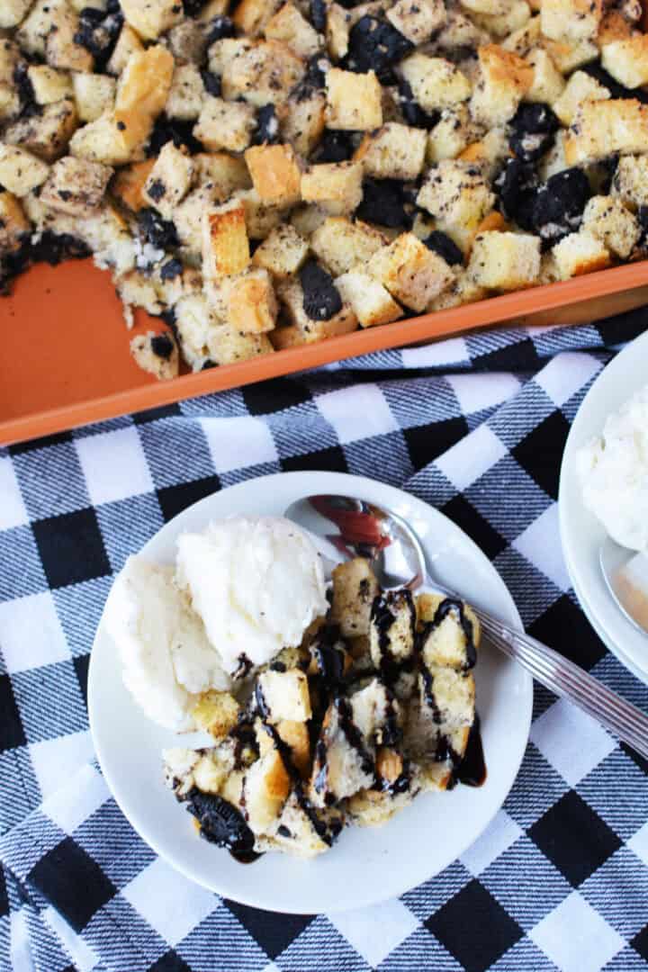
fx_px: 1417
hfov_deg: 25.8
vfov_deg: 37.9
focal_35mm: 52
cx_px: 324
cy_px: 486
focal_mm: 35
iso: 800
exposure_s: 1/40
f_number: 3.2
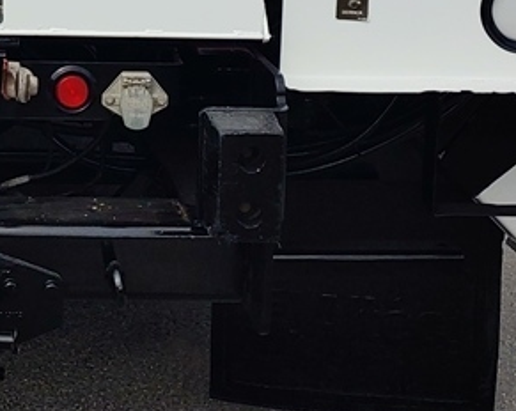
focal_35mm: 86
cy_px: -106
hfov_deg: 21.0
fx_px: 1312
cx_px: -74
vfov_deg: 16.9
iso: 50
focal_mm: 4.23
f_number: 1.5
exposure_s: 1/4000
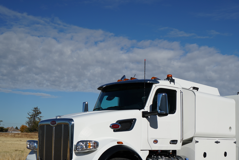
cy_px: 121
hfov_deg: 37.4
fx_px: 345
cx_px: 175
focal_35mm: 52
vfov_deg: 25.7
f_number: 5.6
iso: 100
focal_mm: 34
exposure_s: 1/1250
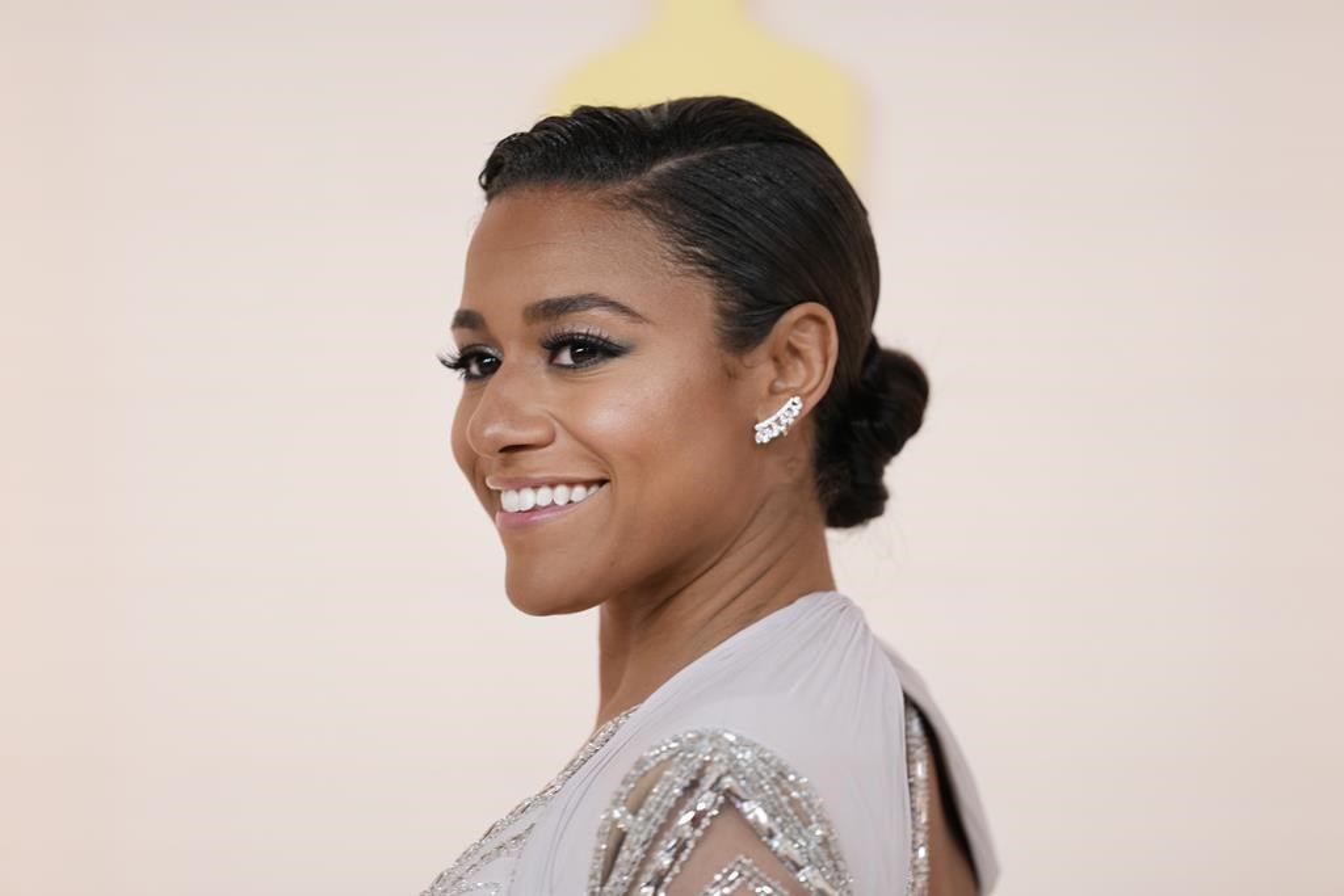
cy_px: 448
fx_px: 7467
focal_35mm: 200
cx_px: 672
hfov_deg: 10.3
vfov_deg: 6.9
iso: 640
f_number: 2.8
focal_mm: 200
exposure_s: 1/200
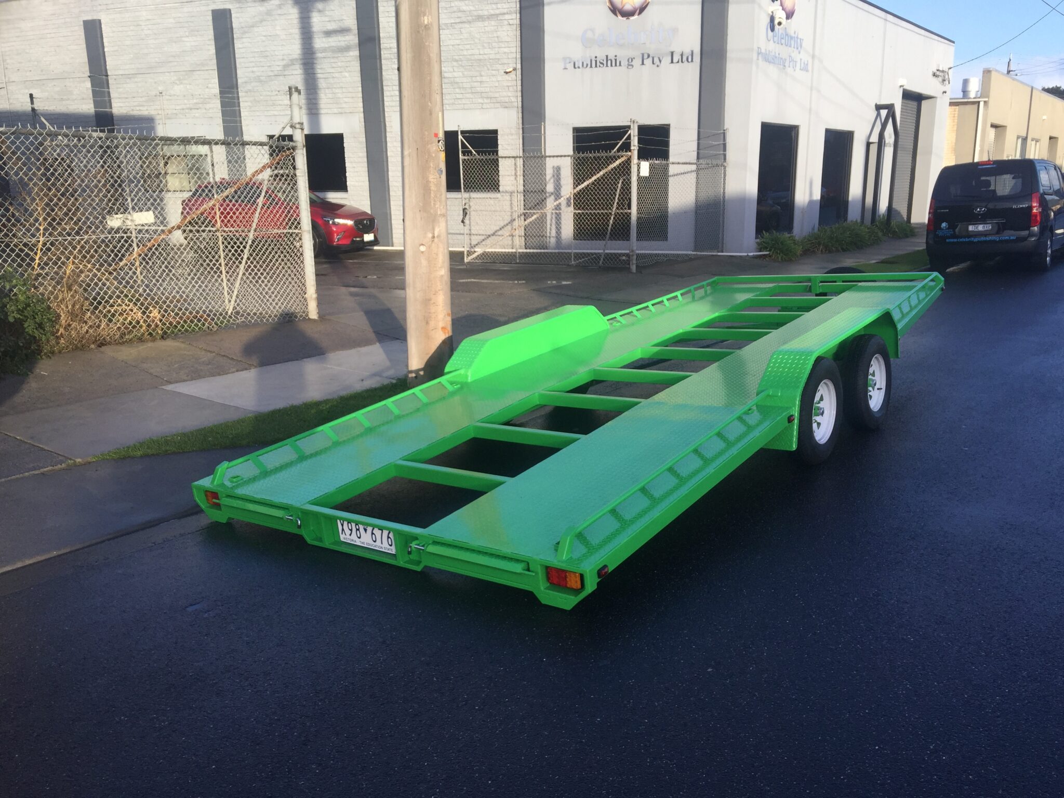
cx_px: 532
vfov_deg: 48.2
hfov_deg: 61.7
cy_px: 399
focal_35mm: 29
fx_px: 891
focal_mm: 4.15
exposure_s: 1/608
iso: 32
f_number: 2.2
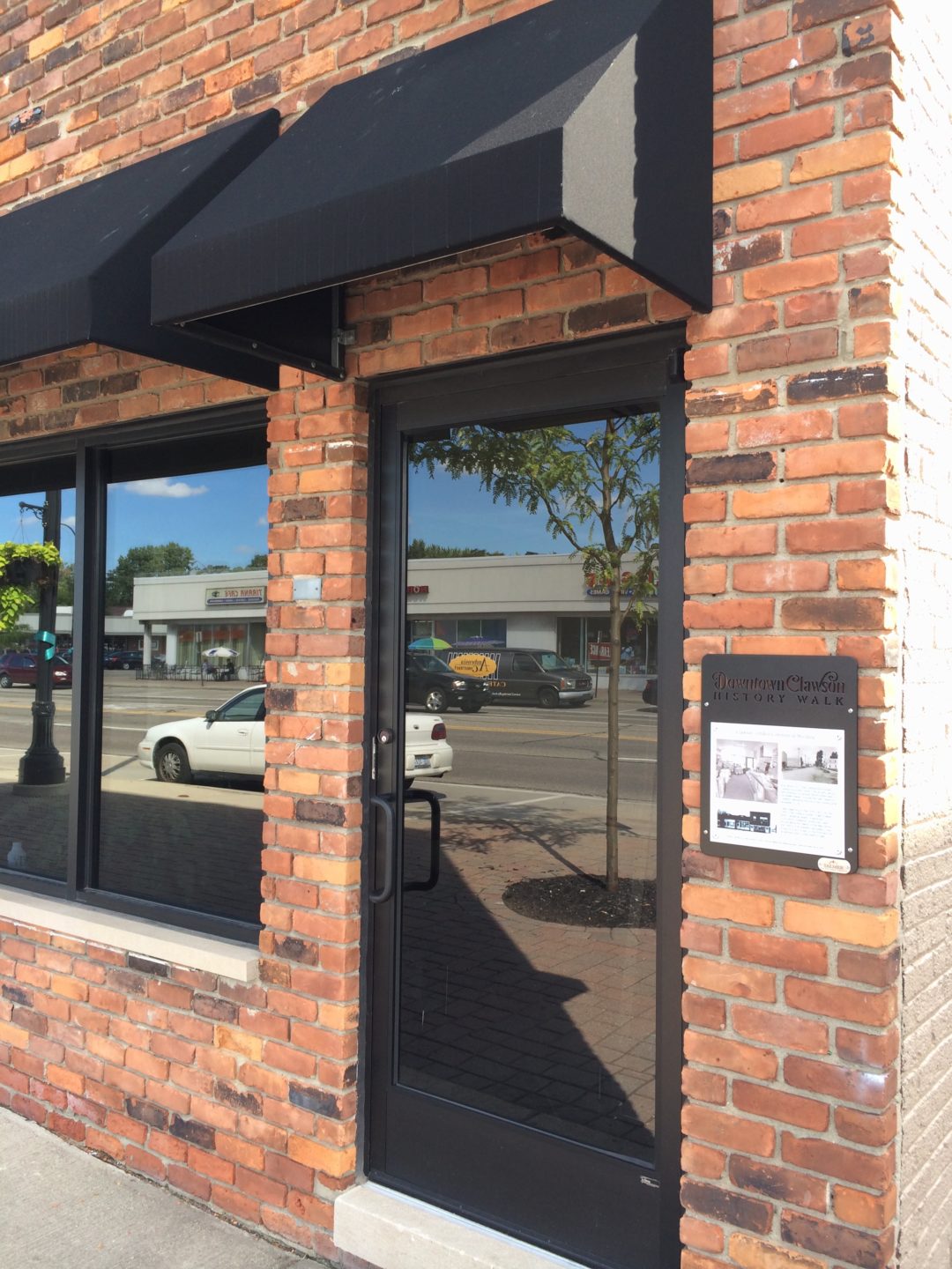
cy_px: 634
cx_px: 476
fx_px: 1100
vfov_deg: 60.0
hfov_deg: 46.8
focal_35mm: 30
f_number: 2.2
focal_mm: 4.12
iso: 32
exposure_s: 1/167
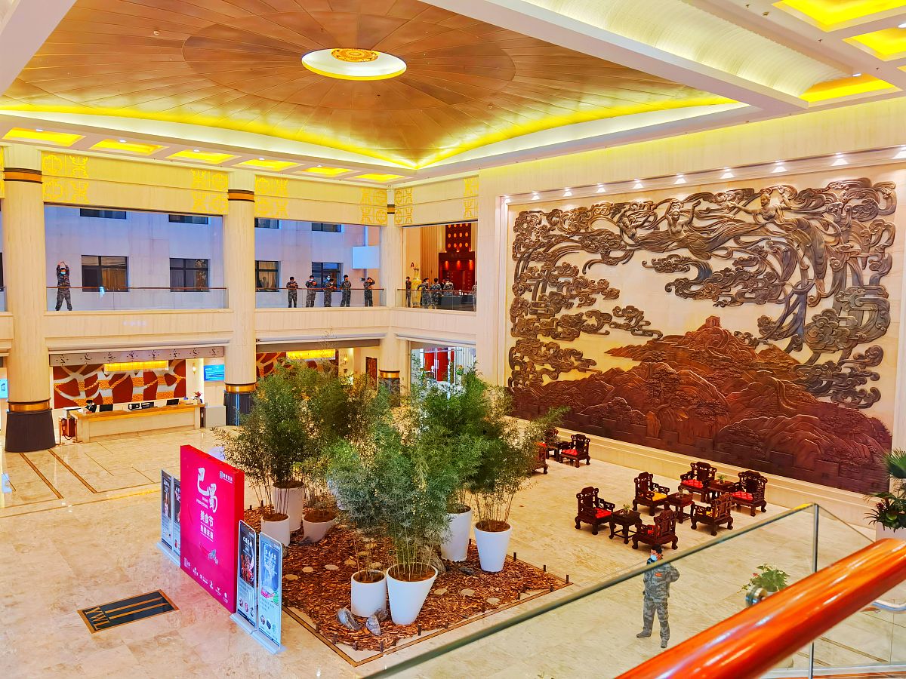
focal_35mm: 27
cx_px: 453
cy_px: 340
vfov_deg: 51.4
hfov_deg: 65.3
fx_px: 707
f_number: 1.9
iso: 100
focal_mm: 6.71
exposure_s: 1/100
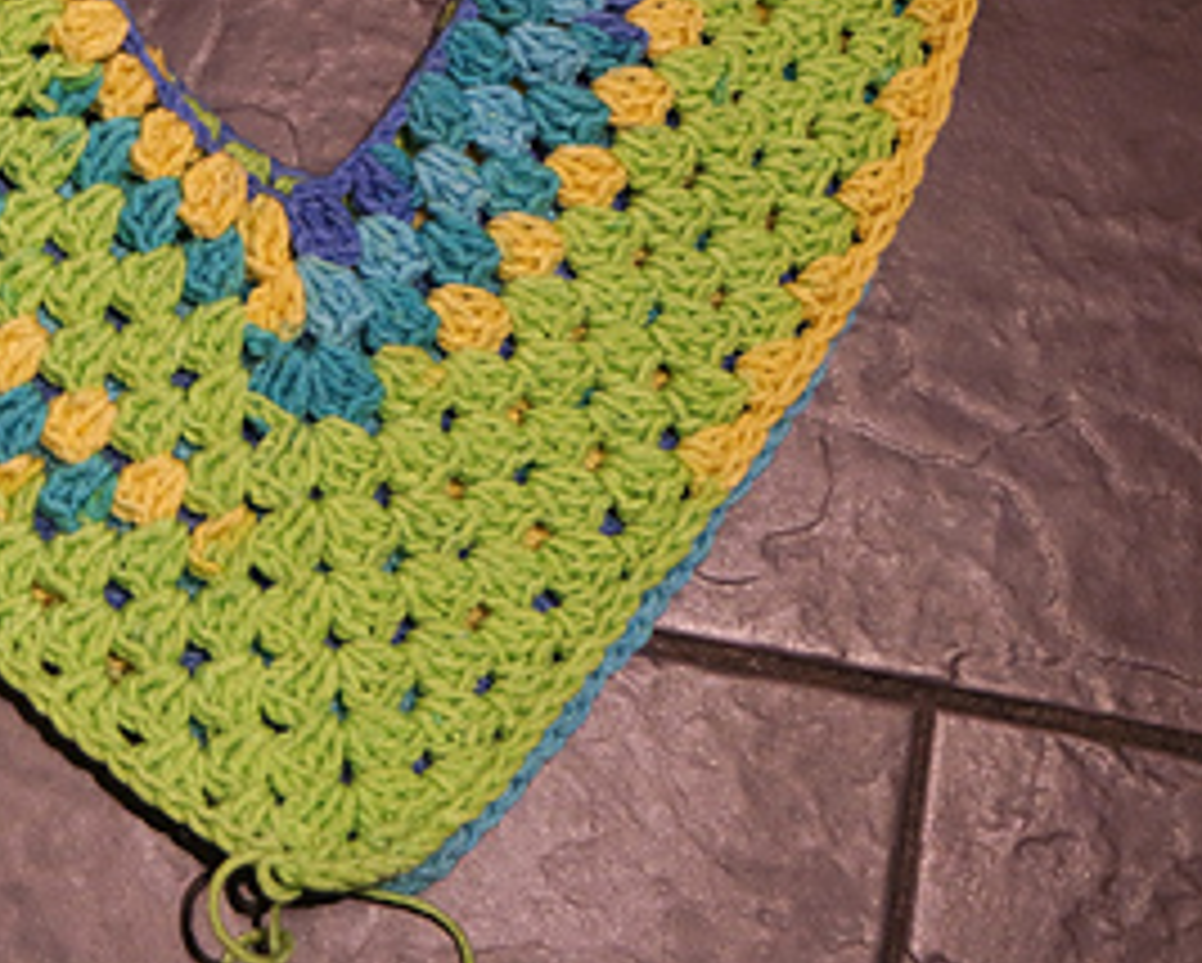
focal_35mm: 86
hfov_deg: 22.1
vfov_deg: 17.8
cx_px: 378
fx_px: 3062
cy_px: 218
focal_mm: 32
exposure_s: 1/60
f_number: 4.5
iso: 1600
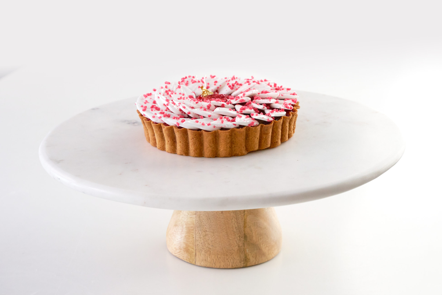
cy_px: 148
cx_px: 221
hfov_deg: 23.4
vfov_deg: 15.7
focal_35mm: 87
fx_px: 1068
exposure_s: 1/40
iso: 2000
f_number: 7.1
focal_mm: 58
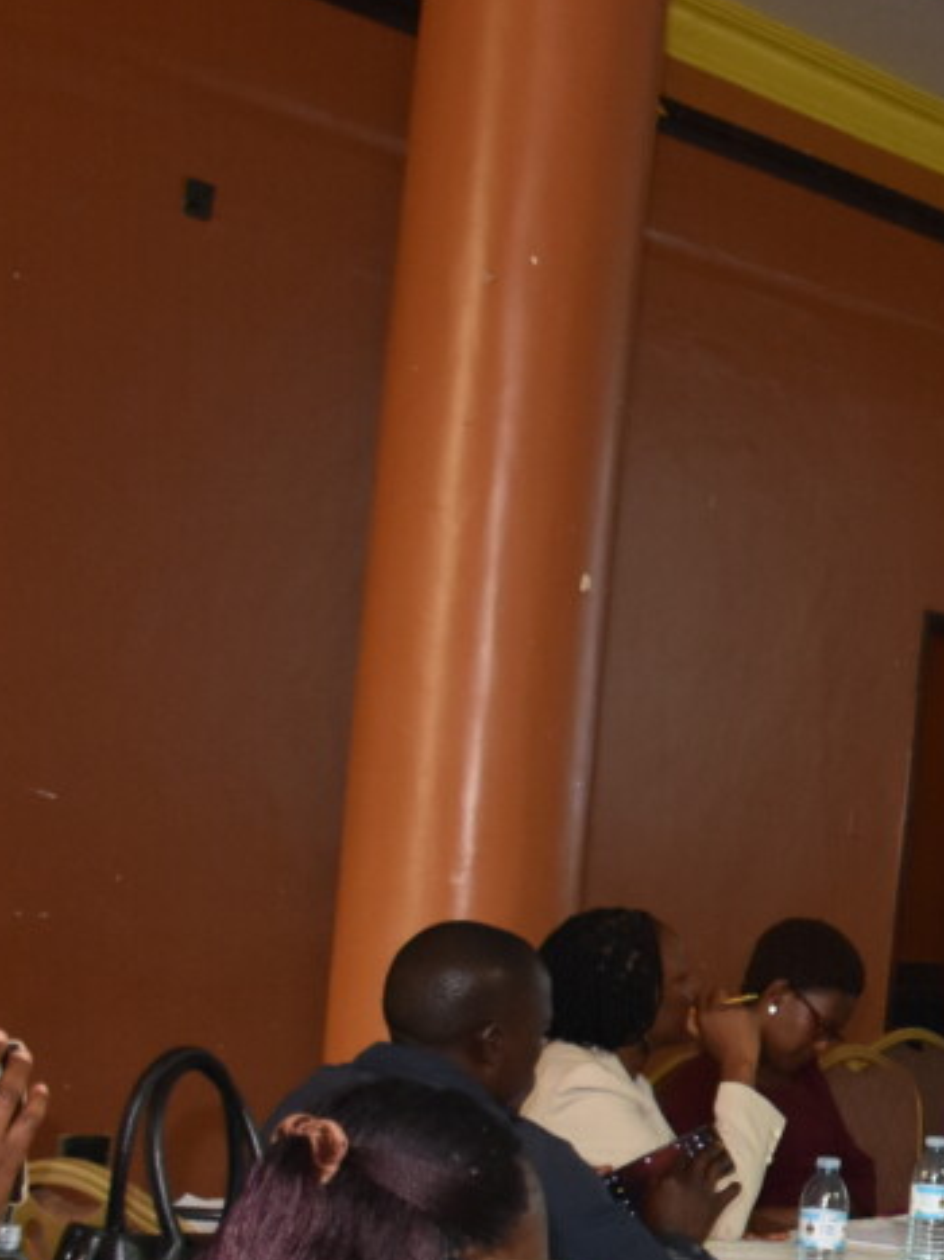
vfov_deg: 24.1
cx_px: 1691
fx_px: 2910
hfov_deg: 15.8
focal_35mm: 80
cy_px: 998
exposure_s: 1/60
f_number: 3.5
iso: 800
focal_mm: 18
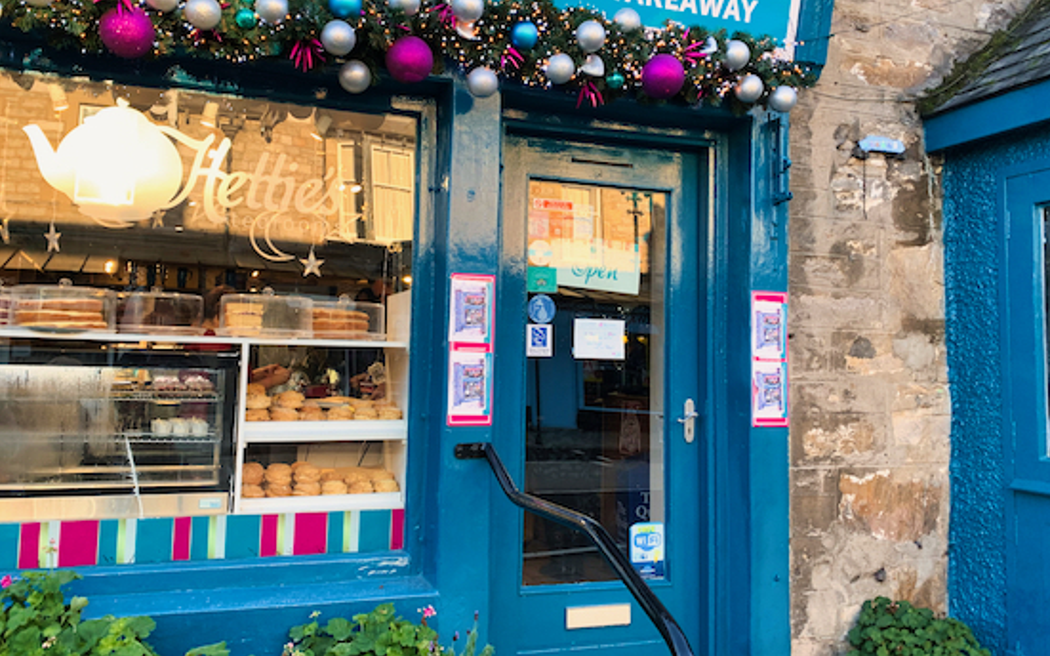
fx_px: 915
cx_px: 532
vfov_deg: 39.4
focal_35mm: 32
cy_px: 301
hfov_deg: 59.7
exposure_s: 1/121
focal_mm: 4.25
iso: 40
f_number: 1.8
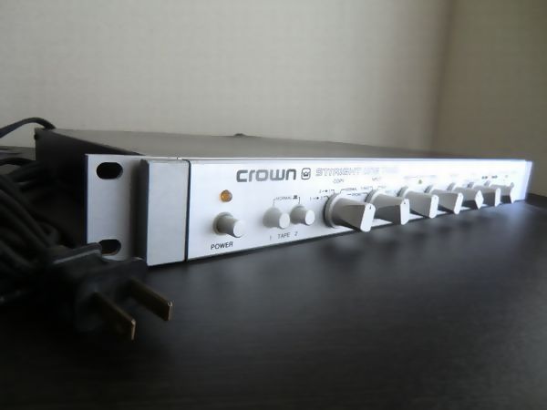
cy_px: 205
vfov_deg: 56.8
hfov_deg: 71.6
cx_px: 274
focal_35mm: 24
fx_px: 379
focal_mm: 4.3
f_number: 3.2
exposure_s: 1/60
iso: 200
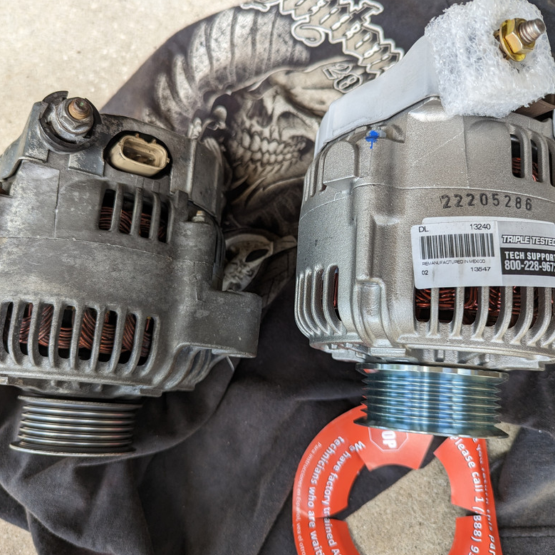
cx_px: 278
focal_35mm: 29
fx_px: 526
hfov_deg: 55.6
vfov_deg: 55.6
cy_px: 277
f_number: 1.85
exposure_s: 1/177
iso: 45
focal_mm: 6.81
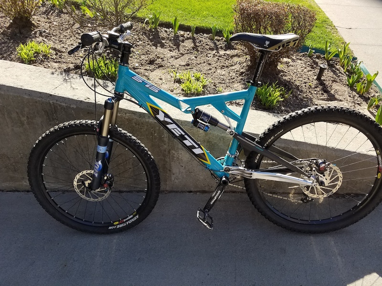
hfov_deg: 67.3
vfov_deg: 53.1
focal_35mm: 26
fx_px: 287
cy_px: 143
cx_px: 191
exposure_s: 1/778
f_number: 1.7
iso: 50
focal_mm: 4.2
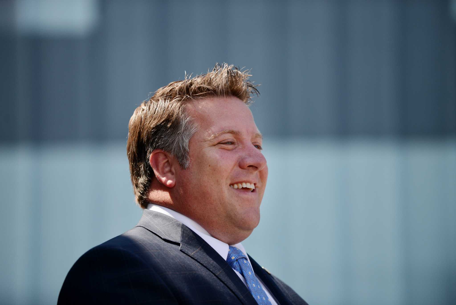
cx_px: 228
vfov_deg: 6.9
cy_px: 152
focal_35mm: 200
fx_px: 2534
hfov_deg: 10.3
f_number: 2.8
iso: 400
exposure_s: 1/4000
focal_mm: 200
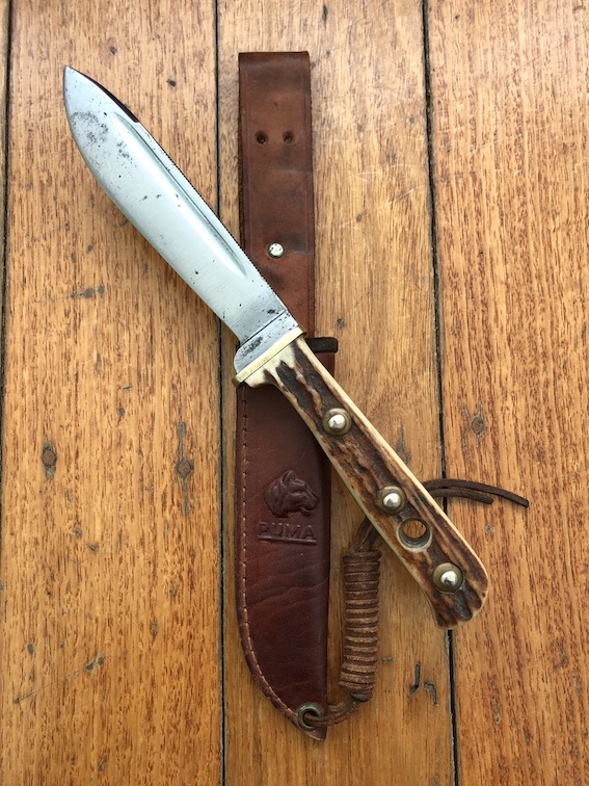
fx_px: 635
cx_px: 294
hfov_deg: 49.7
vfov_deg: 63.4
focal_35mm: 28
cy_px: 393
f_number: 1.8
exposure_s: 1/120
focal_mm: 3.99
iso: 64
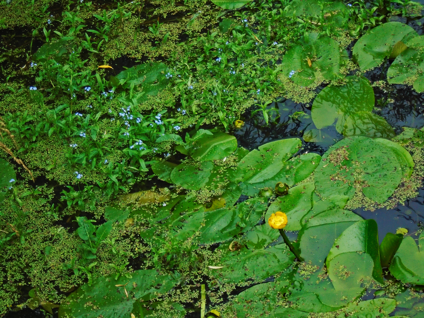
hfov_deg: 15.2
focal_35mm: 130
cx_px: 212
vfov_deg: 11.4
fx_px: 1592
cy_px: 159
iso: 200
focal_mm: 23
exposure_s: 1/125
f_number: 6.4
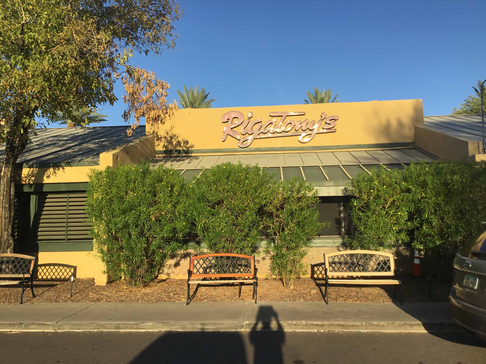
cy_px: 182
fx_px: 435
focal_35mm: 31
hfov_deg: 58.4
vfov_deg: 45.4
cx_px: 243
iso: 25
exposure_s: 1/1018
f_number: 2.4
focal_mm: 3.3
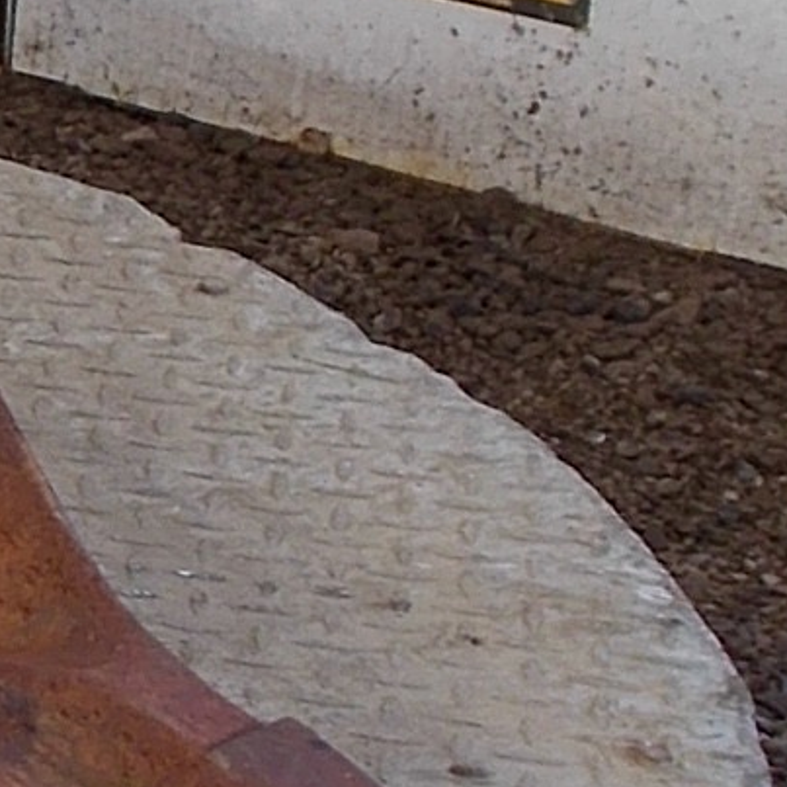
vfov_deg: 8.0
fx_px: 5633
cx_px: -1191
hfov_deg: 7.4
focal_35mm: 219
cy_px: 115
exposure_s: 1/50
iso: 80
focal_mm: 7.9
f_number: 4.2
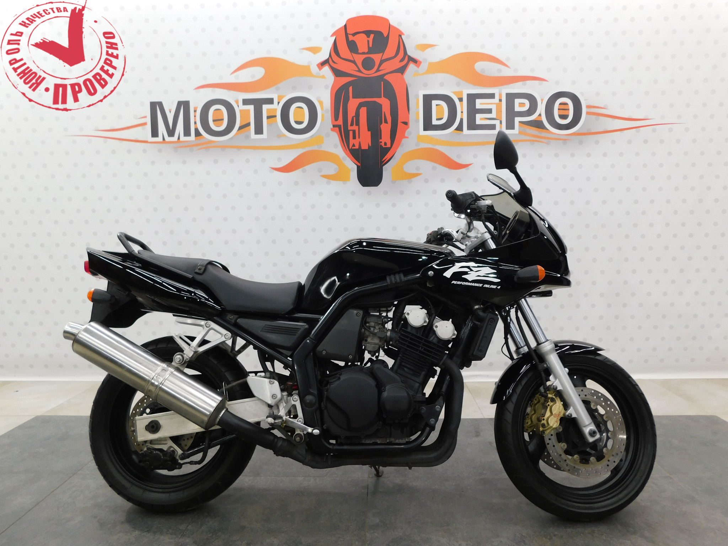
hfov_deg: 73.9
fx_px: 484
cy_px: 273
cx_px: 364
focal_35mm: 23
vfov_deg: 58.9
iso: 125
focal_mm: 4
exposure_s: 1/30
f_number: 3
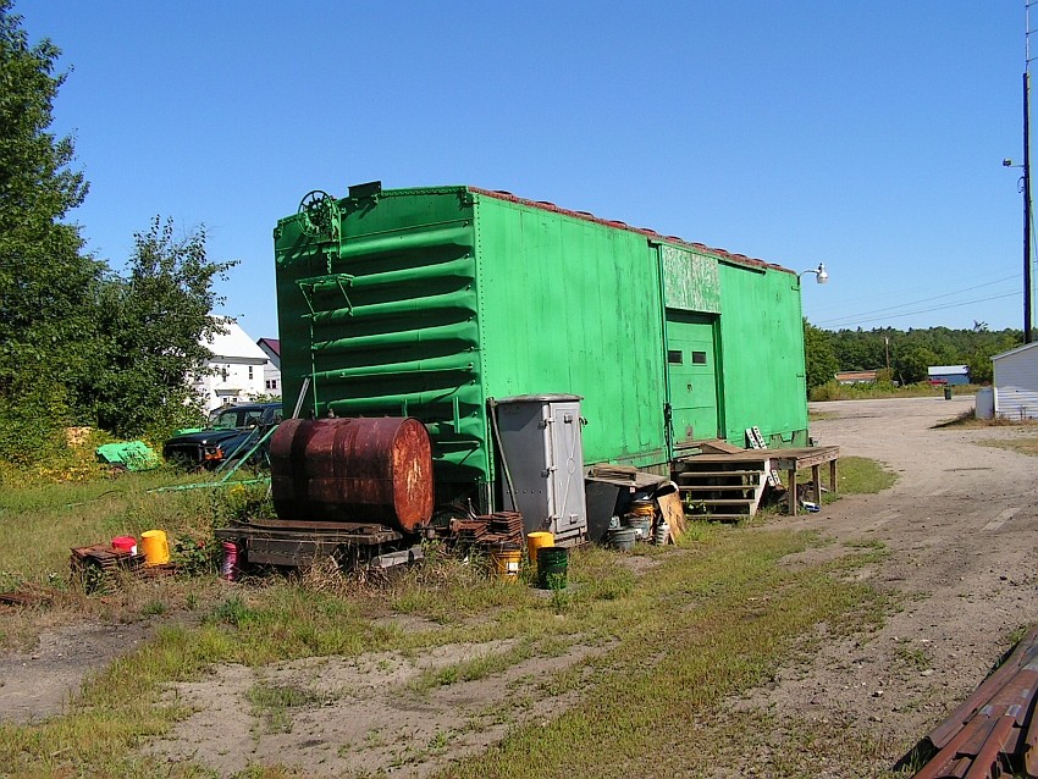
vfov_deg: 39.7
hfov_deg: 51.3
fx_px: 1080
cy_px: 390
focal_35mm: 36
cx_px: 519
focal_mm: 6
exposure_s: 1/500
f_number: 4.8
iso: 64
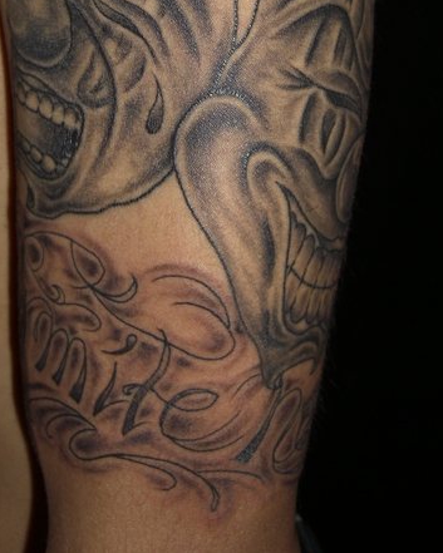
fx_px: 1065
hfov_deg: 23.5
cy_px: 71
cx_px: 179
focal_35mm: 65
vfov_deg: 28.2
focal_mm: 7.9
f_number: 5.6
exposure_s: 1/30
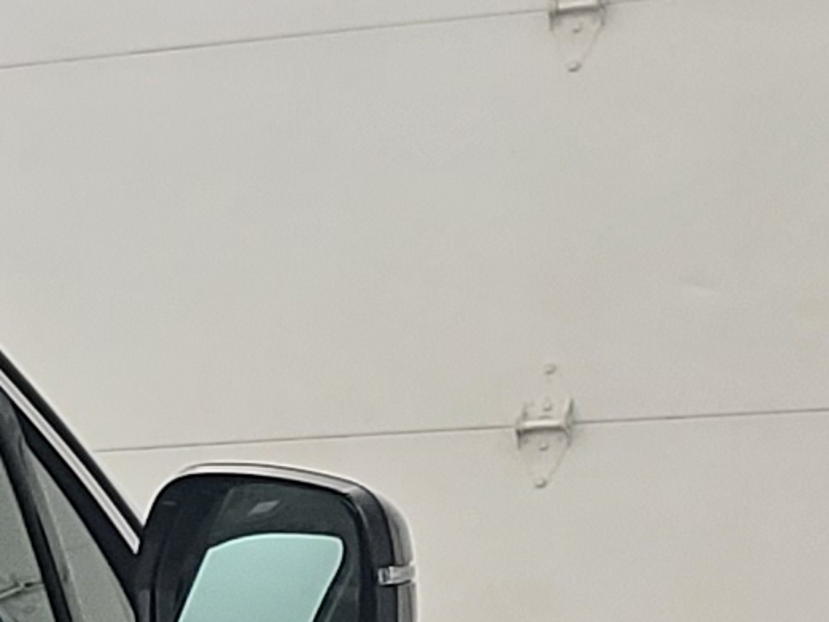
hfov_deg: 8.0
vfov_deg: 7.1
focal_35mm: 192
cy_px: 1693
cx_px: -2081
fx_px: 4599
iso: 200
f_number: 1.8
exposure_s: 1/40
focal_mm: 7
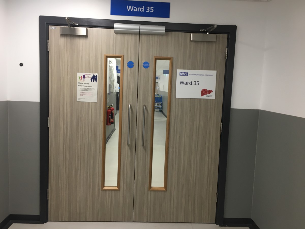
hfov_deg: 61.7
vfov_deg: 48.2
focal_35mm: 29
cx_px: 152
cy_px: 114
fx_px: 256
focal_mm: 4.15
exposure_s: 1/33
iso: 64
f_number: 2.2
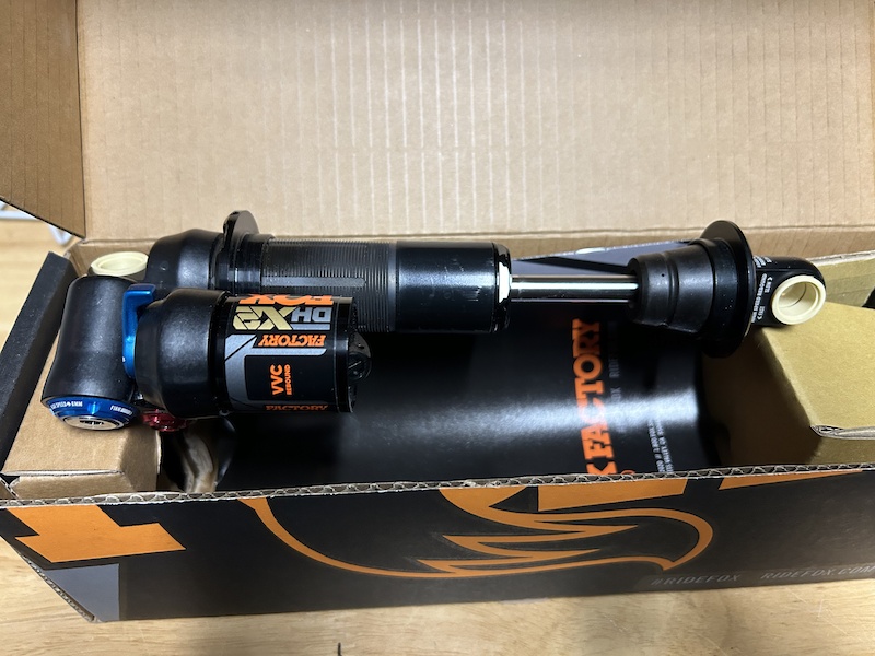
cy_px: 328
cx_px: 438
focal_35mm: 26
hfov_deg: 67.3
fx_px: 657
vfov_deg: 53.1
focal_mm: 5.7
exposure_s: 1/60
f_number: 1.5
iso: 400
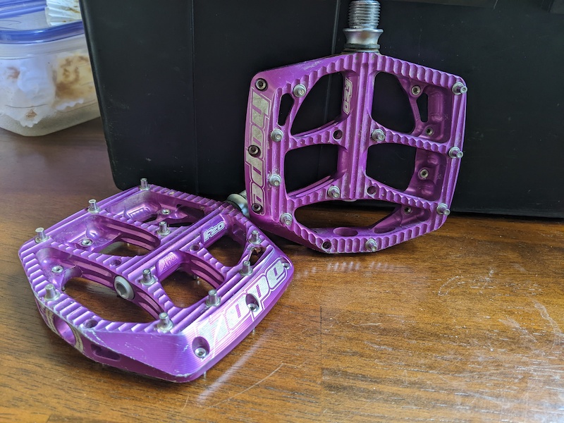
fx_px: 440
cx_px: 282
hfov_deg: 65.3
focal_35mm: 27
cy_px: 212
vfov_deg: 51.4
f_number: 1.8
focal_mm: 4.44
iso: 49
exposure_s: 1/31.3
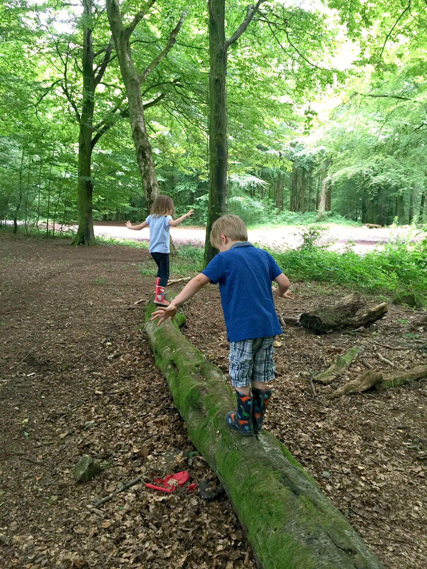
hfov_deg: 48.2
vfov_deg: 61.7
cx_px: 214
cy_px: 284
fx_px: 477
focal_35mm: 29
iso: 100
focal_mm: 4.15
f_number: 2.2
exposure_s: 1/30
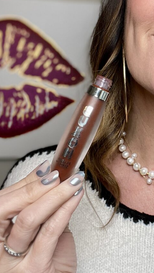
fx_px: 428
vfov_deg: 35.1
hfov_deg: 19.6
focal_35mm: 59
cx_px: 166
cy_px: 93
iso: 80
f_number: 2.2
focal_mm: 2.71
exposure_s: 1/60
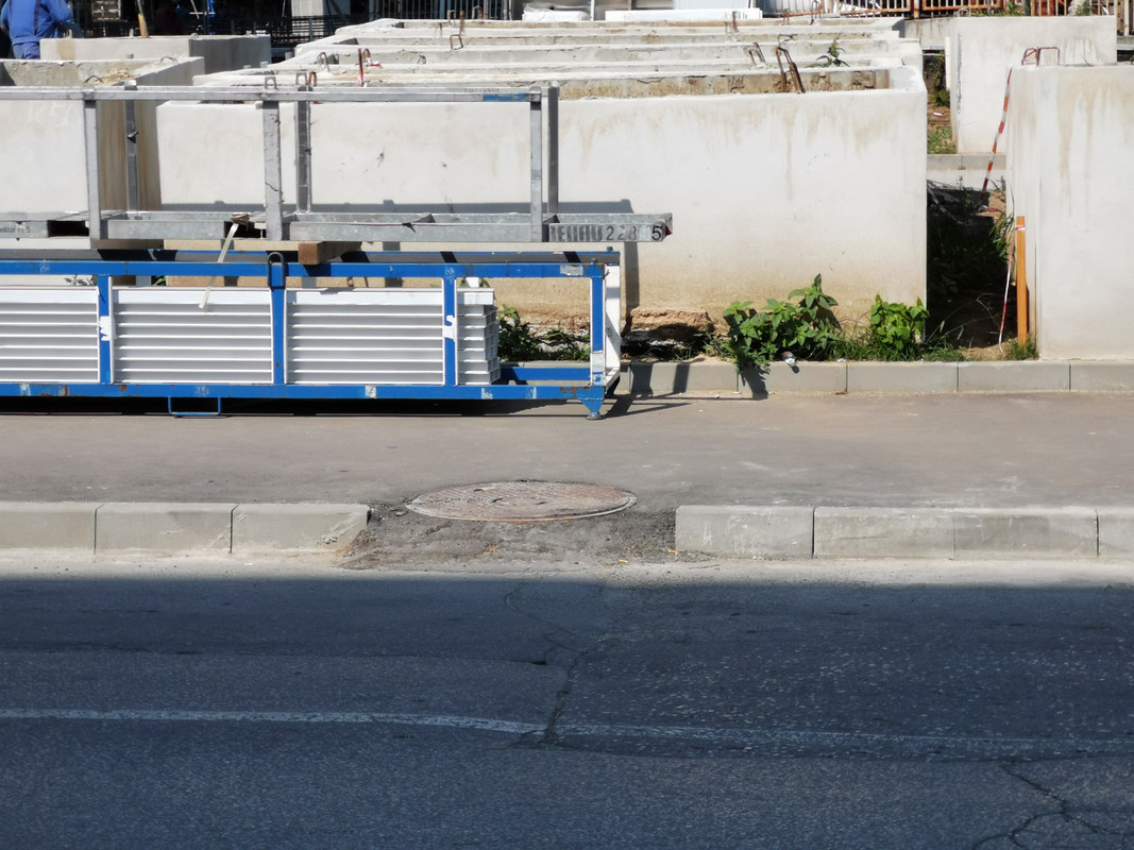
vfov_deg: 15.4
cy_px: 425
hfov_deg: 20.4
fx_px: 3145
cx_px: 567
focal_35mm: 96
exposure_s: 1/1471
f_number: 2.4
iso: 50
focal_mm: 7.48
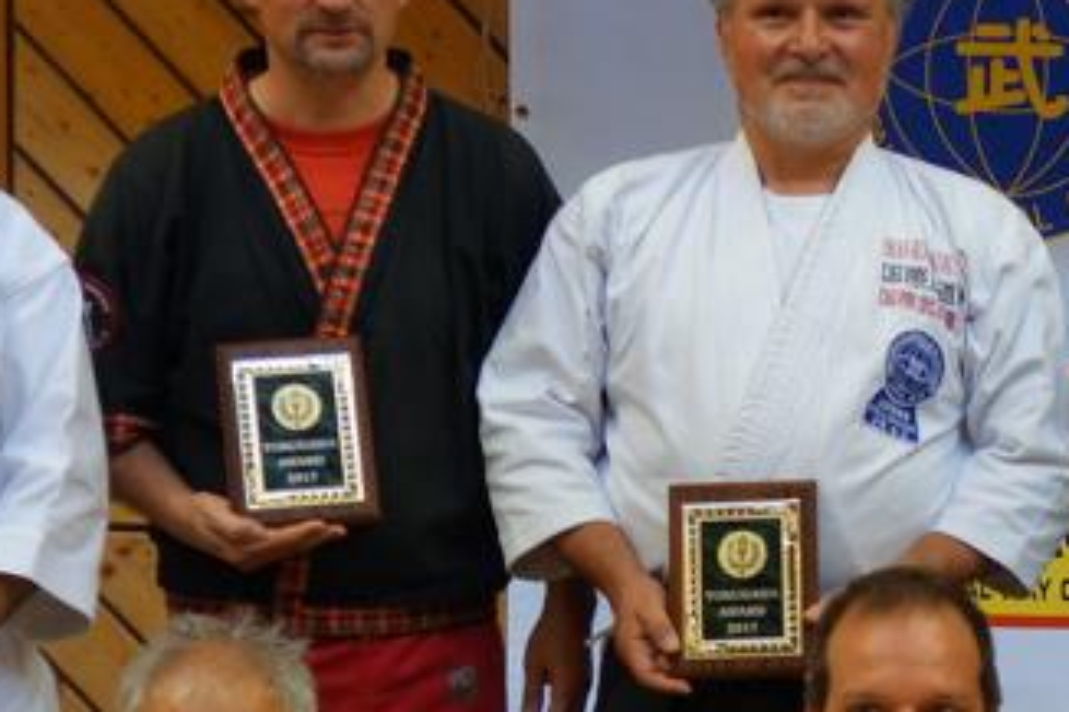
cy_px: 666
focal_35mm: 159
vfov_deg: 8.6
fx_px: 4719
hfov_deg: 12.8
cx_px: 925
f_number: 3.2
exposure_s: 1/50
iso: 500
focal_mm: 16.78
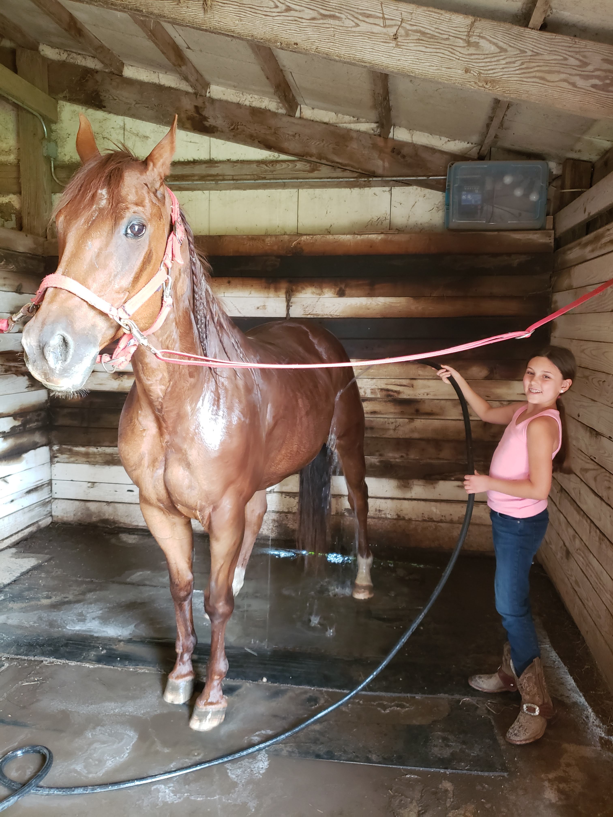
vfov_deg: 67.3
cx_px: 306
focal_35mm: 26
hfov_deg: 53.1
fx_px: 614
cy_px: 408
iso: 250
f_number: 1.5
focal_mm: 4.3
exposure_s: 1/39
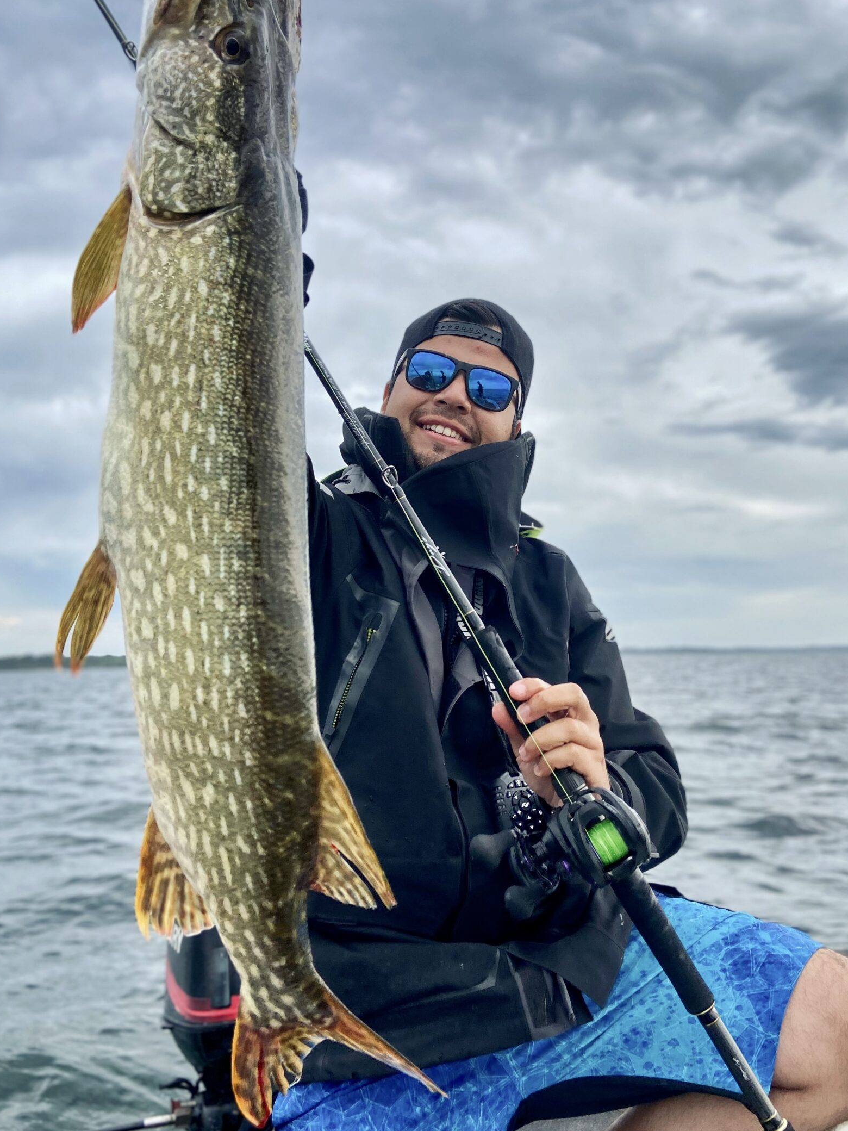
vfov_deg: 56.8
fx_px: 1045
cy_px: 564
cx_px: 438
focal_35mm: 32
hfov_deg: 44.2
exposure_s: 1/1608
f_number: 1.8
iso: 32
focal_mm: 4.25
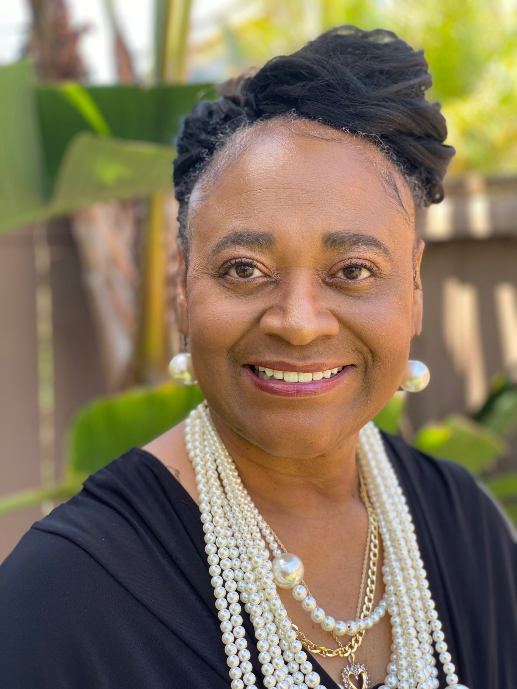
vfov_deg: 36.8
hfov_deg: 28.0
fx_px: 1036
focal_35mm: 52
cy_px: 344
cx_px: 258
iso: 32
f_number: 2
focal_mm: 6
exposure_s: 1/122
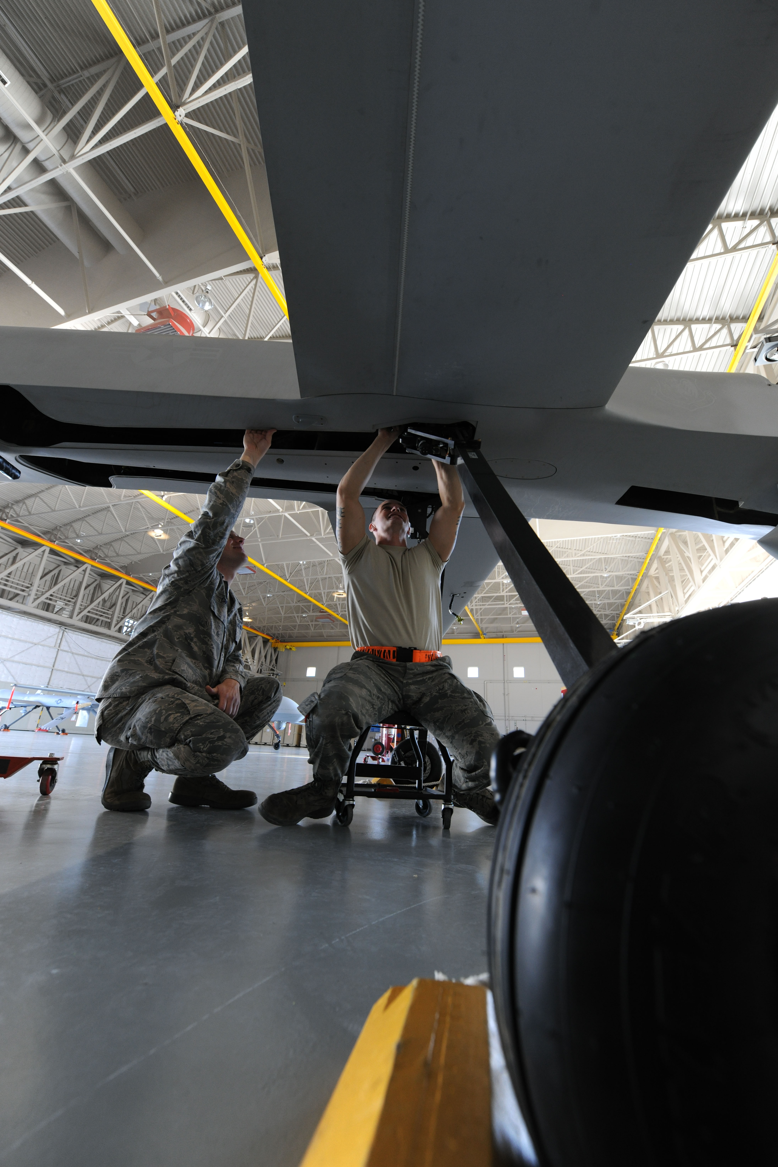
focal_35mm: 14
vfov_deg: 104.3
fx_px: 454
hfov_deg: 81.2
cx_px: 389
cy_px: 584
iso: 500
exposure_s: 1/60
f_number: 5.6
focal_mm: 14
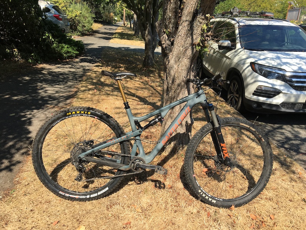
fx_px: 256
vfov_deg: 48.2
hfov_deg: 61.7
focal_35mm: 29
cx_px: 153
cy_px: 115
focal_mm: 4.15
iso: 25
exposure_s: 1/927
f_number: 2.2
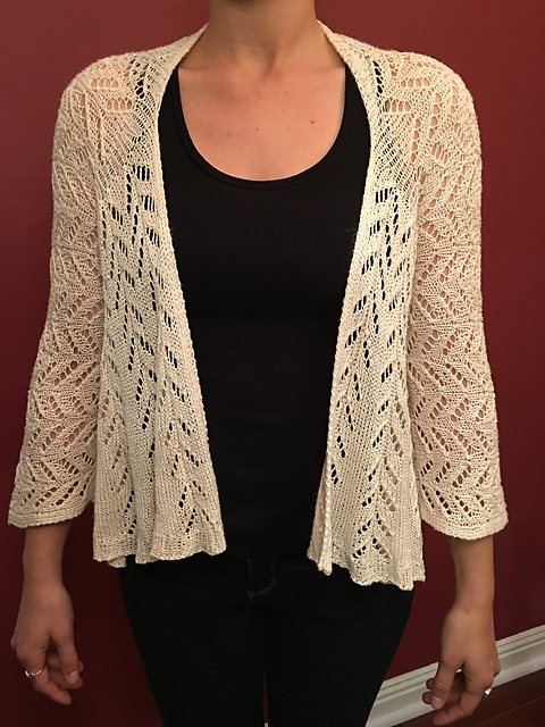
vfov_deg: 61.7
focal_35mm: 29
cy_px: 364
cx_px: 272
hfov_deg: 48.2
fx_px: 609
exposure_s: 1/4
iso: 80
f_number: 2.2
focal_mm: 4.15
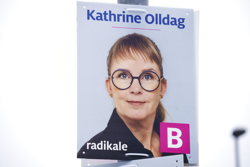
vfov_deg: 7.0
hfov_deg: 10.4
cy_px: 84
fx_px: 1368
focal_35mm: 197
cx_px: 125
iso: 500
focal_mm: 197
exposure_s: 1/400
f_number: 4
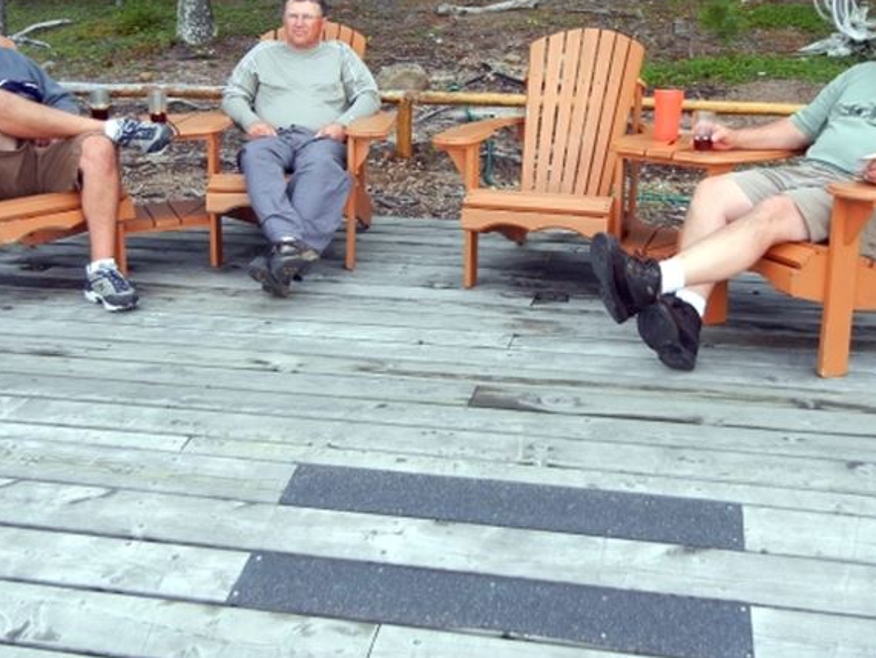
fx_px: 1064
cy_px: 201
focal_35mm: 42
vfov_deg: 34.0
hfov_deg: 44.8
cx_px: 456
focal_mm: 5.4
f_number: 3.5
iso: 160
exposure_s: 1/320
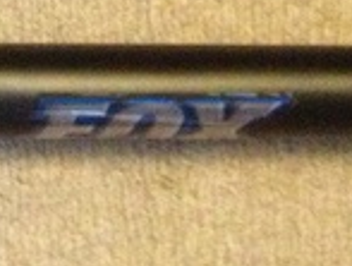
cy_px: -122
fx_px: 1937
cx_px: -275
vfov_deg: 7.7
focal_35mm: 190
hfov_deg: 9.9
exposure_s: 1/15
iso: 800
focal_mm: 4.28
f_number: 2.4
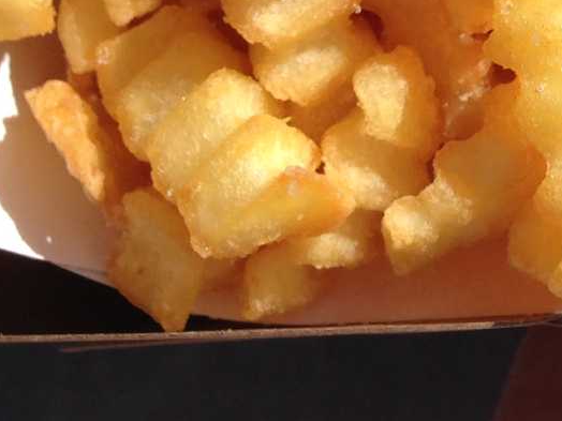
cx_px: 784
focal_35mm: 129
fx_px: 2094
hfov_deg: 14.5
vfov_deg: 10.7
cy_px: -364
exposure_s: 1/2169
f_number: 2.4
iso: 50
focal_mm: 4.12
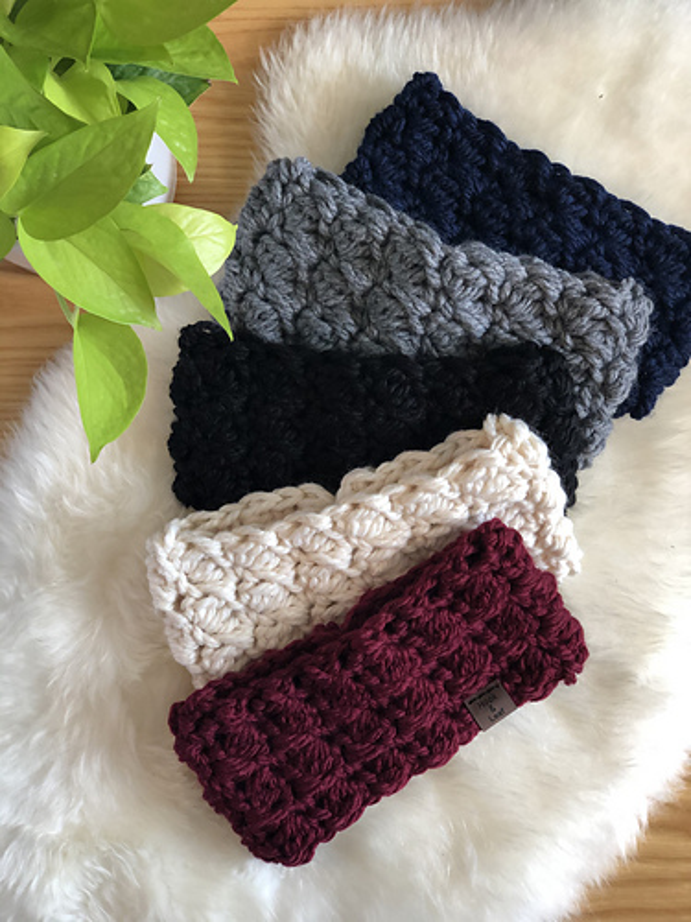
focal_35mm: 52
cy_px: 461
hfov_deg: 28.0
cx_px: 346
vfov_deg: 36.8
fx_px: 1384
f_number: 2.4
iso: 100
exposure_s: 1/40
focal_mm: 6
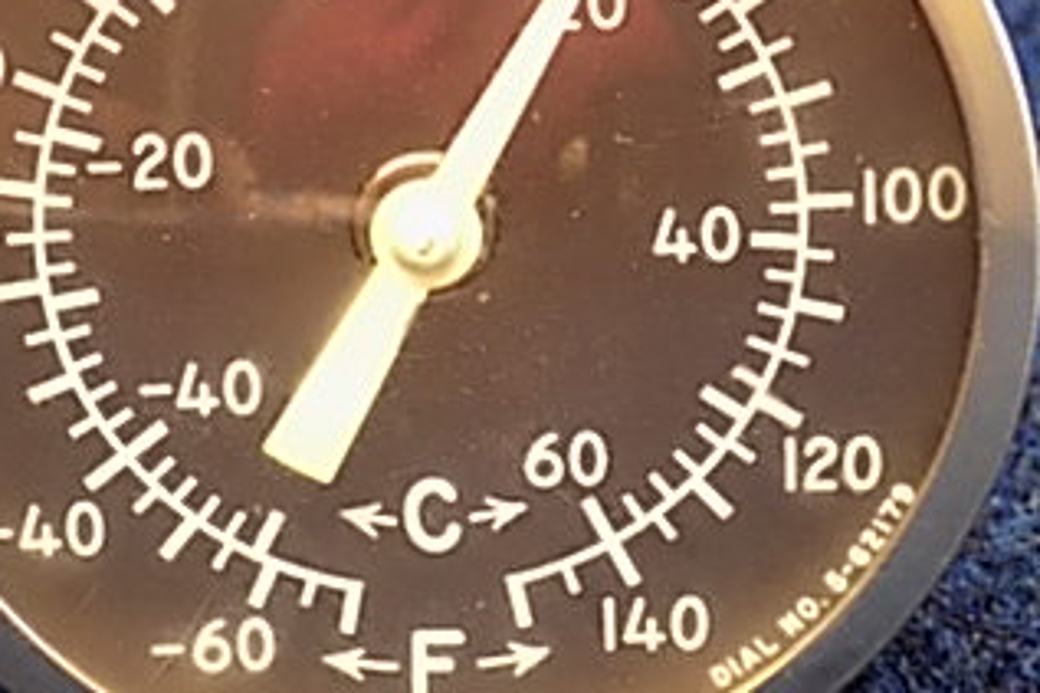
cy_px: 168
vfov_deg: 5.5
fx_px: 7160
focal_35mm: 248
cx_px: 328
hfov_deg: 8.3
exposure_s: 1/6
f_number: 4.8
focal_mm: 20.9
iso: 400
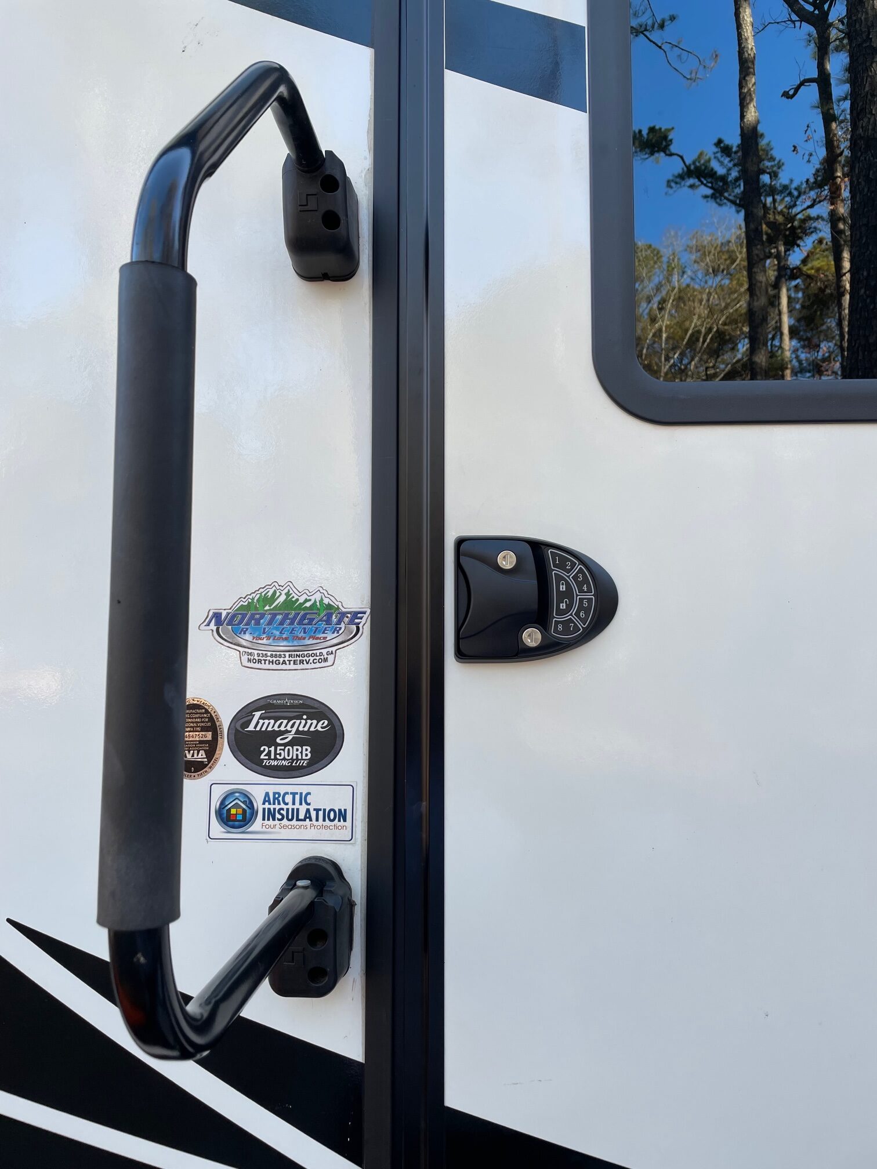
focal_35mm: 26
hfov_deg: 53.1
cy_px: 584
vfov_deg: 67.3
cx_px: 438
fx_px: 878
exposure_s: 1/279
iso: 32
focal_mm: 4.2
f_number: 1.6
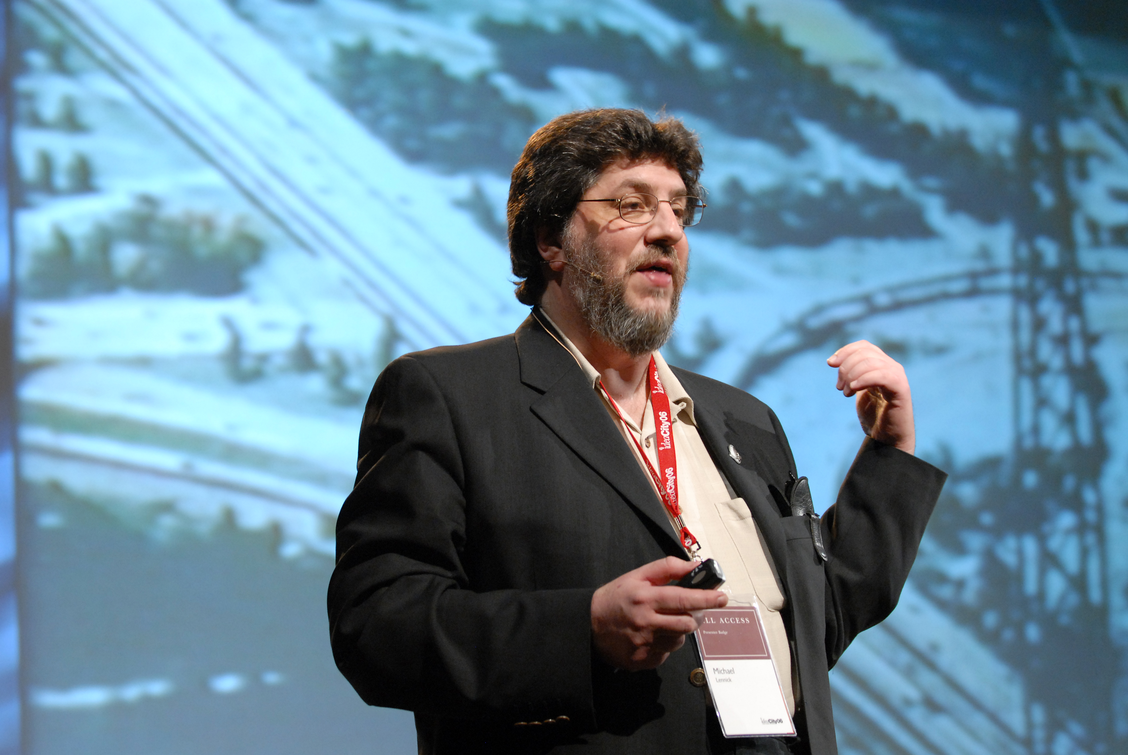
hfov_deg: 19.4
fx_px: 3294
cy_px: 378
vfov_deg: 13.1
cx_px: 564
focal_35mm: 105
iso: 800
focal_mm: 70
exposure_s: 1/50
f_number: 3.5
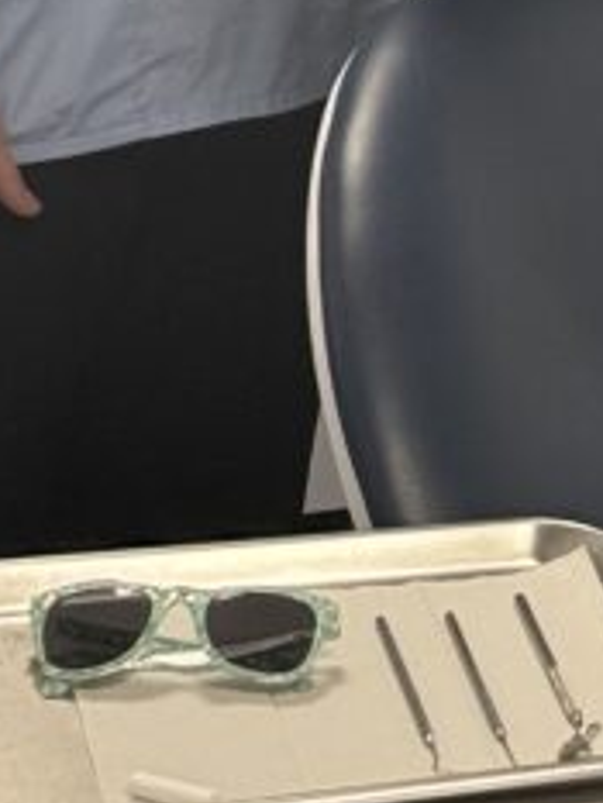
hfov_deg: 7.0
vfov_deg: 8.9
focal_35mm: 211
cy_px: -741
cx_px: 734
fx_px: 4896
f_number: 1.78
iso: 100
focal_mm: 6.76
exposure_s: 1/79
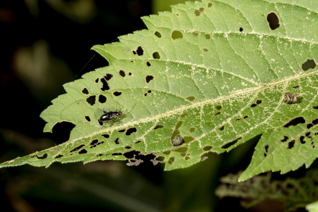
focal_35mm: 90
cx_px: 159
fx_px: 795
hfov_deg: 22.6
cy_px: 106
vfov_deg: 15.2
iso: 100
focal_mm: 90
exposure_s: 1/60
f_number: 51
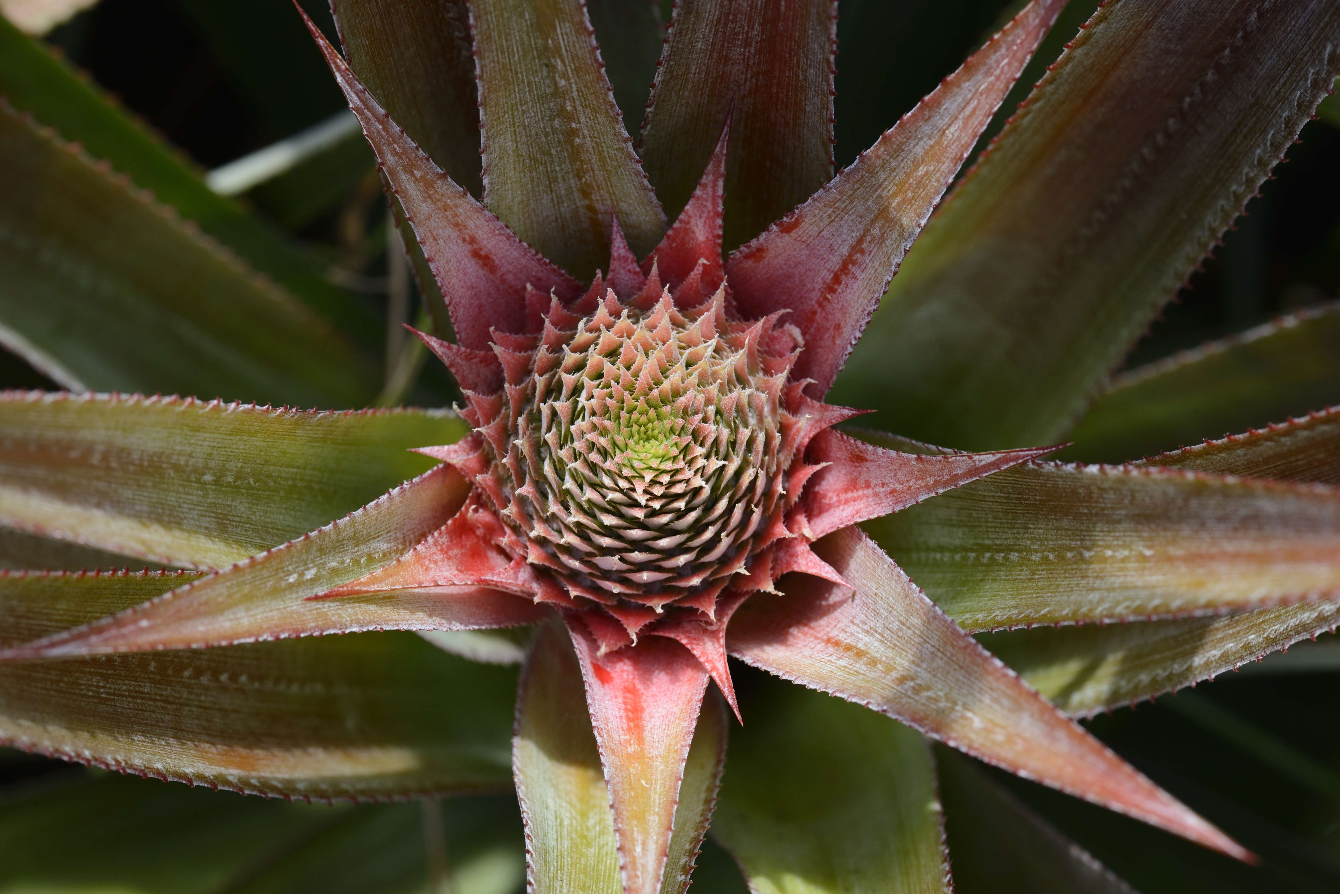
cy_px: 447
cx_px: 670
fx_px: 3910
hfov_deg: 19.4
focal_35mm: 105
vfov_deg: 13.1
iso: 400
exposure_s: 1/160
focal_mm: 105
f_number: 14
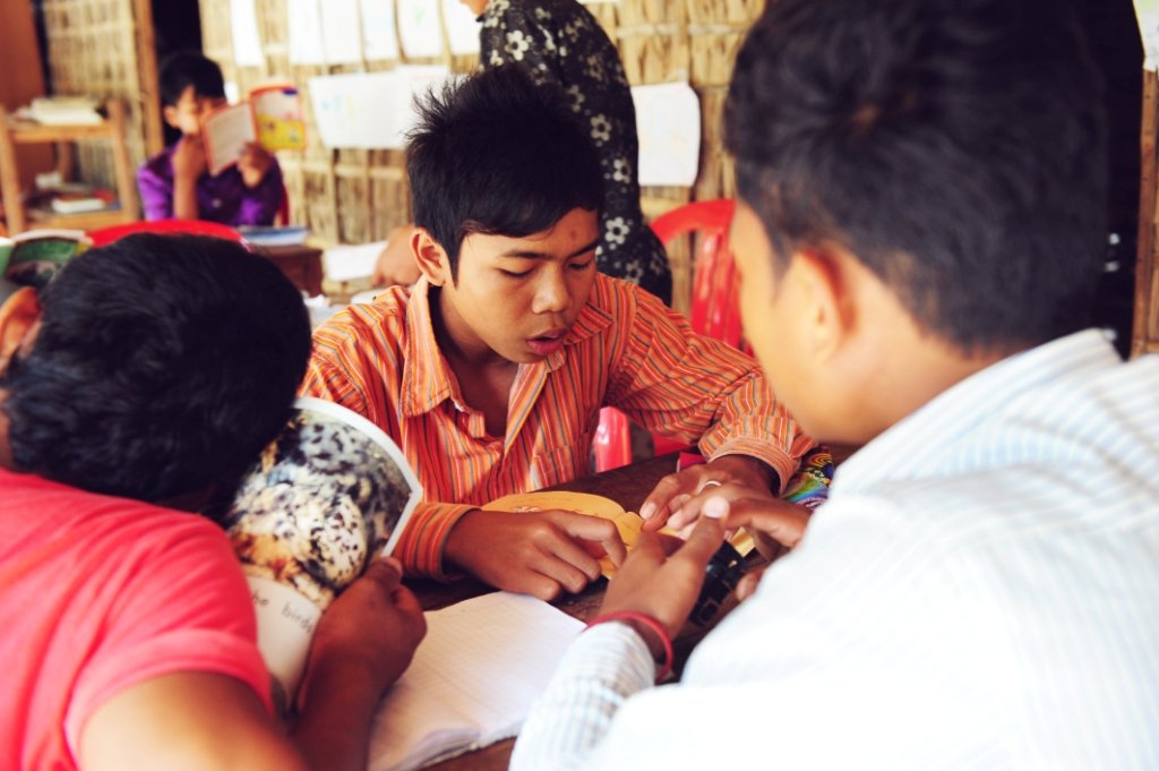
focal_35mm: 45
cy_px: 386
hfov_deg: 43.6
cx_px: 580
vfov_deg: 29.8
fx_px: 1448
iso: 800
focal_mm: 45
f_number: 3.5
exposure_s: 1/80
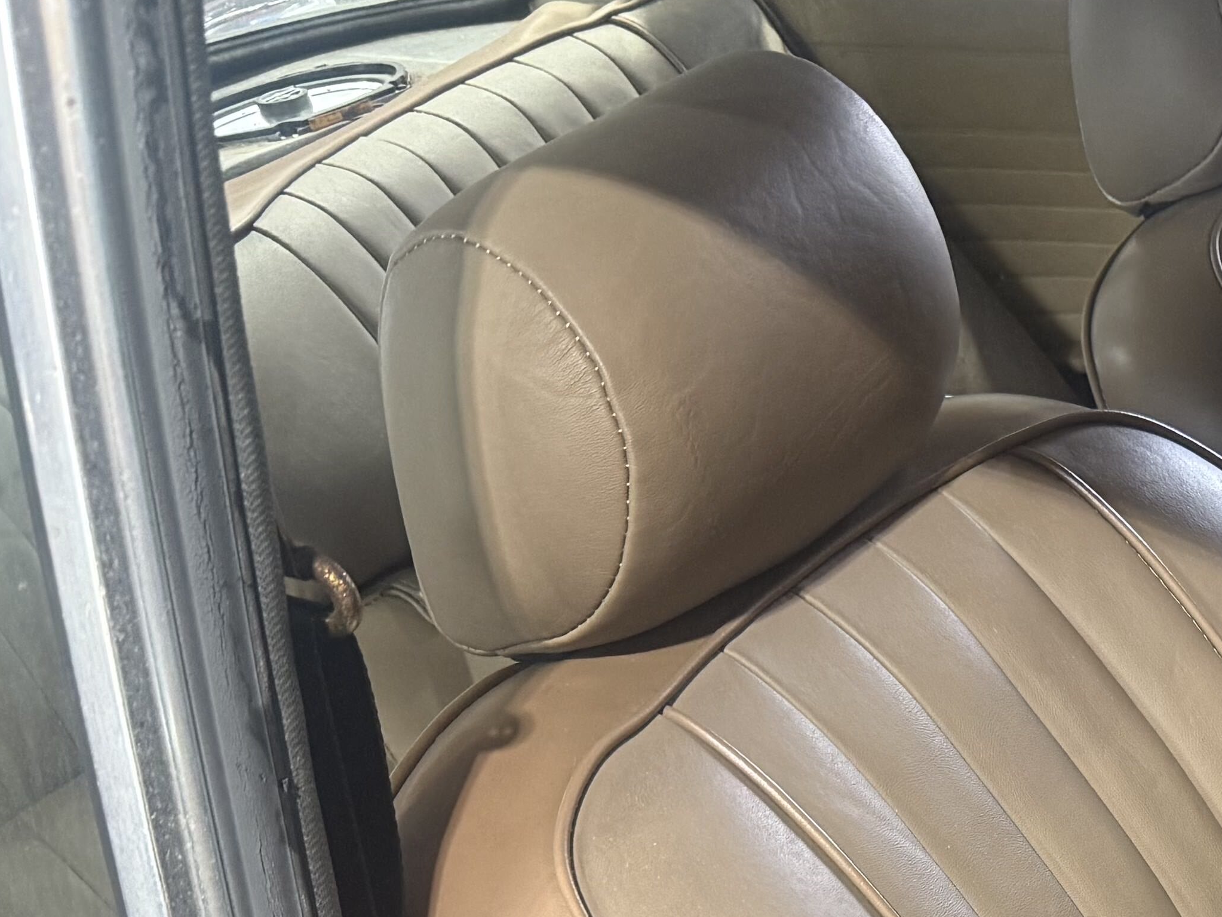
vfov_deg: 19.9
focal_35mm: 67
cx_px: 1475
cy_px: 1234
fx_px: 2365
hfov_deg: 25.8
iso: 250
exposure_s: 1/60
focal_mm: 6.76
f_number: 1.78
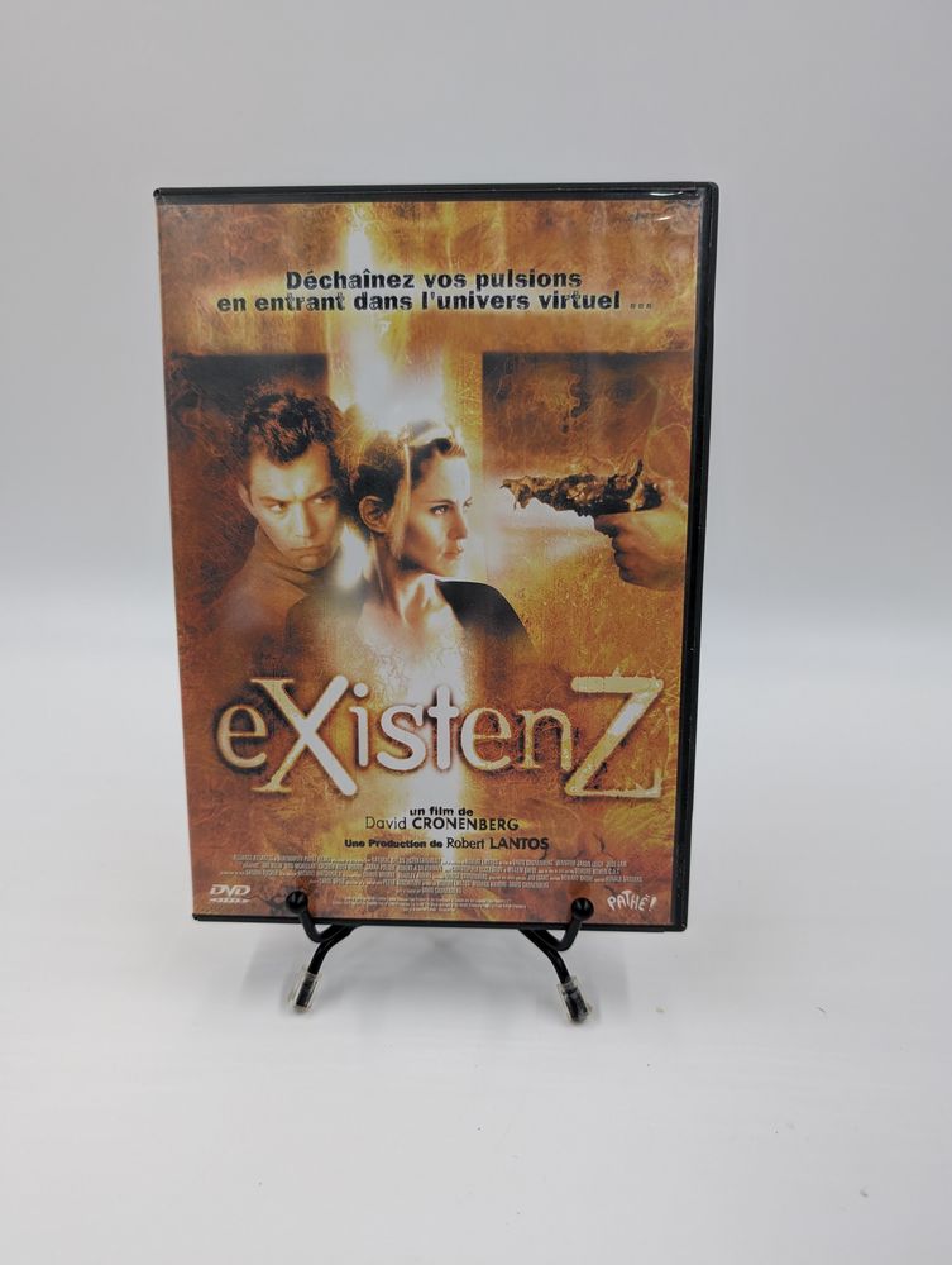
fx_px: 878
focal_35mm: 24
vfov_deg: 71.5
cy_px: 632
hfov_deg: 56.9
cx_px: 476
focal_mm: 6.9
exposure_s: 1/131
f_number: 1.68
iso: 158
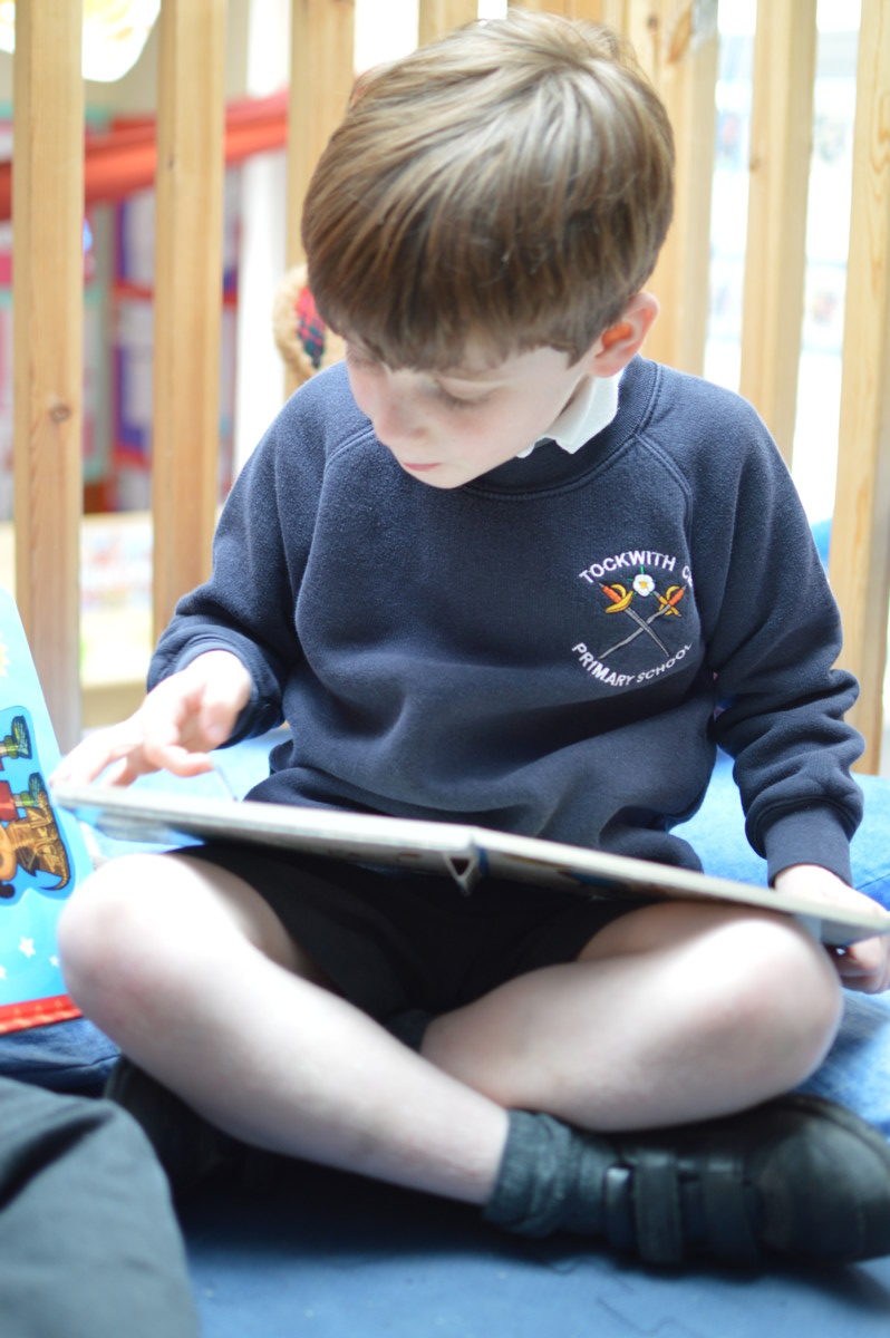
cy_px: 669
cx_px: 445
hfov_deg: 25.7
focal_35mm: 52
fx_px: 1950
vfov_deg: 37.9
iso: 400
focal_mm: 35
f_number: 2.8
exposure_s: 1/60
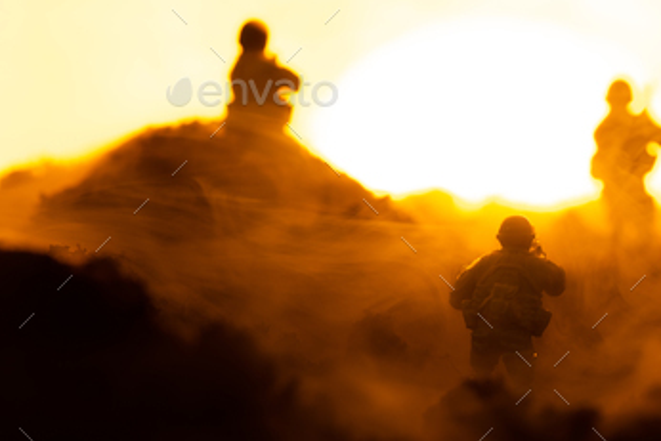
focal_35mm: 179
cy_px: 181
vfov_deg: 7.7
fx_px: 3288
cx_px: 533
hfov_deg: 11.4
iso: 160
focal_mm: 105
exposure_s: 1/160
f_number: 5.6
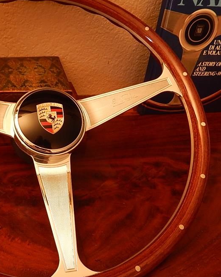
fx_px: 319
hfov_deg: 37.3
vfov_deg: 46.8
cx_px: 54
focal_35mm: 39
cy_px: 144
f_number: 3.4
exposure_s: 1/15
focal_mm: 4.5
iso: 200
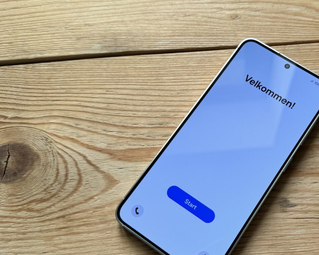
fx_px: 359
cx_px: 231
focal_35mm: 38
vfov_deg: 39.1
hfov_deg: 46.5
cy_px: 140
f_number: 1.78
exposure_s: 1/120
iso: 100
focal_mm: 6.76
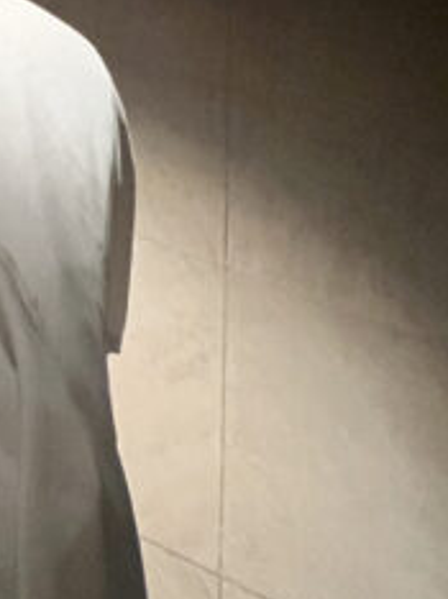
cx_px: -492
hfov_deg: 17.1
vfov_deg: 27.4
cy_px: -210
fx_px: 985
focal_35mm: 57
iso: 800
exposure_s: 1/33
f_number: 1.8
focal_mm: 1.57
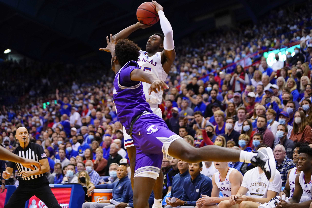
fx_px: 607
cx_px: 156
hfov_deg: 28.8
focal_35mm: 70
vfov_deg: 19.5
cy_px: 104
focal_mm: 70
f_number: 2.8
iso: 4000
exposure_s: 1/1250
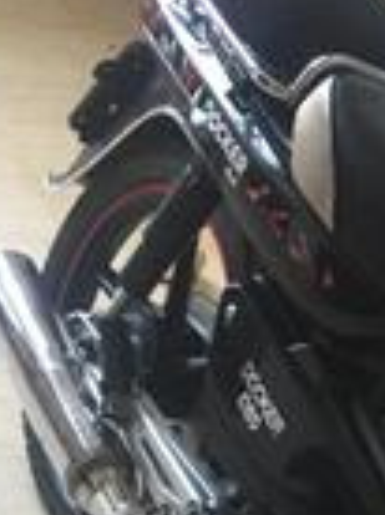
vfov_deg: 18.2
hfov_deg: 14.2
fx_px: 1502
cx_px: 441
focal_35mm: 101
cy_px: 672
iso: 200
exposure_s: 1/33
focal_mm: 4.15
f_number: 2.2
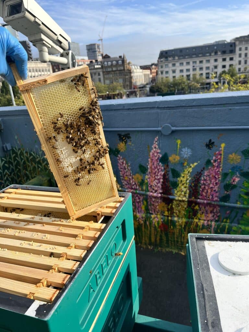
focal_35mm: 26
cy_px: 166
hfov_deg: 53.1
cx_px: 124
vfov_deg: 67.3
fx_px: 249
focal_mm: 5.1
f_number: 1.6
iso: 50
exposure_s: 1/2137
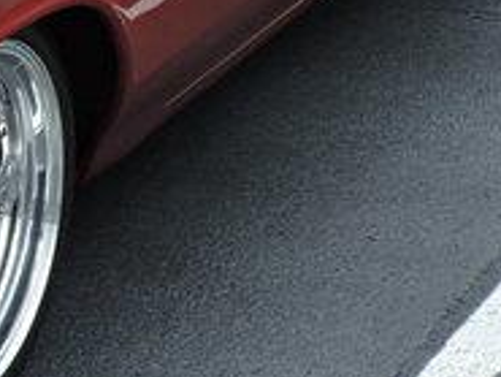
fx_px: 2694
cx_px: -401
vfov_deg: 7.8
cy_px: -244
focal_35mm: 186
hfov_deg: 10.0
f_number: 3.4
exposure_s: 1/160
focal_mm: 7.7
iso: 100
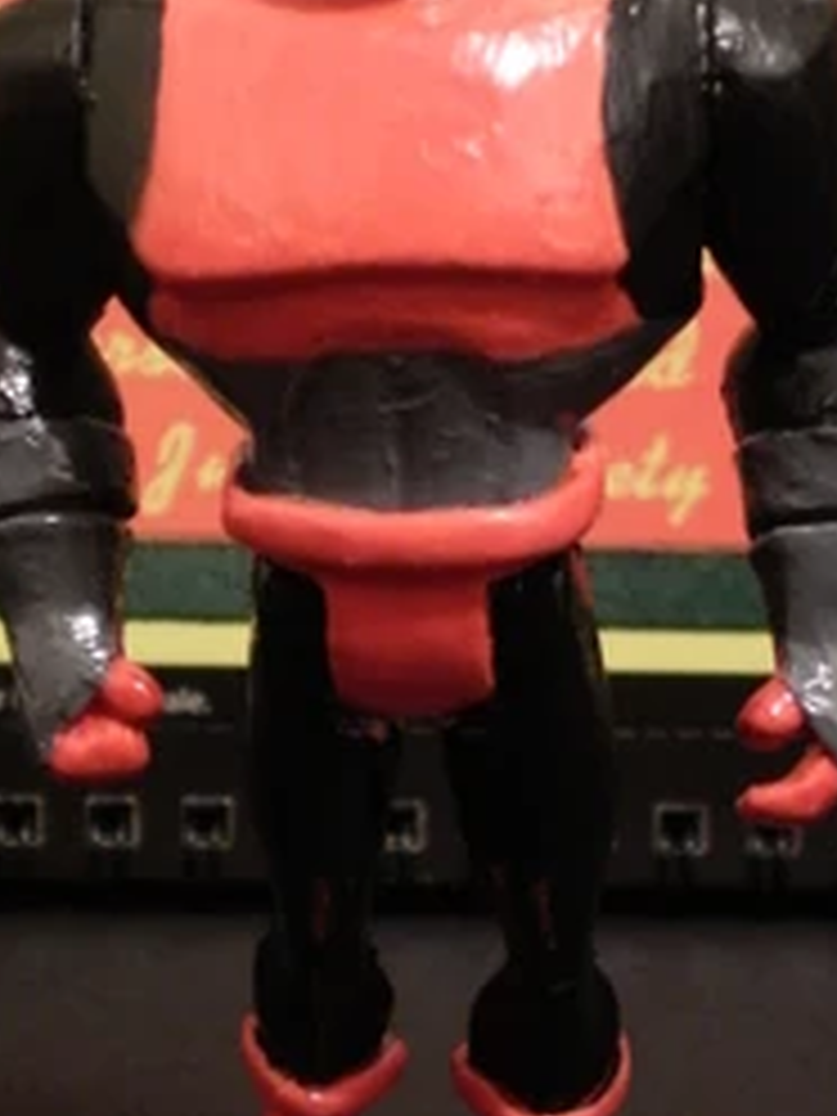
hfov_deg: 16.1
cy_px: 518
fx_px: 2966
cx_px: 346
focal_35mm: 92
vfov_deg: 21.3
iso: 250
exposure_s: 1/2
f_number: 3.1
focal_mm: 6.3
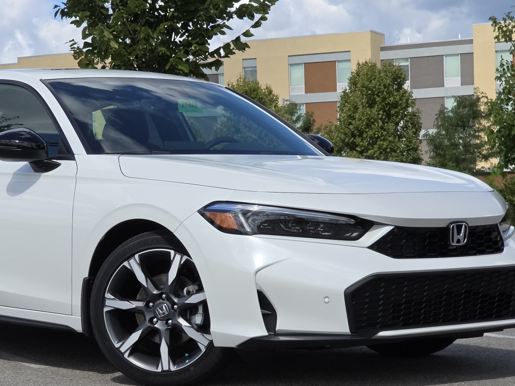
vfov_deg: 13.2
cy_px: 226
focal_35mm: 112
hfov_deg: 17.5
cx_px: 154
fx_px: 1666
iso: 50
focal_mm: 7.9
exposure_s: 1/2246
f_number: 2.4
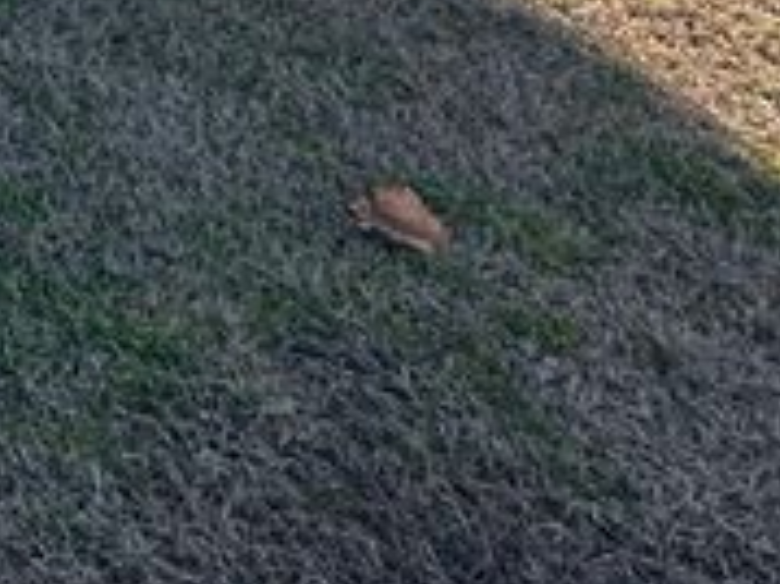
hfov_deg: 15.4
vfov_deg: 13.5
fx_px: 1801
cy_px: -819
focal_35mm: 80
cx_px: -1028
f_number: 2.2
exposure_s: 1/673
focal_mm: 2.22
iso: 40
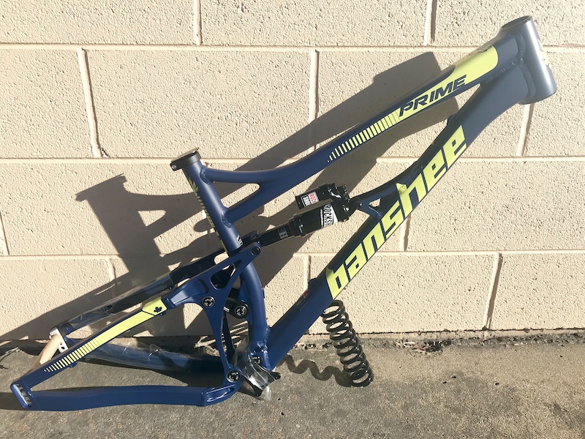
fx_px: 473
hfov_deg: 63.4
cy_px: 220
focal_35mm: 28
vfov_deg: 49.7
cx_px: 292
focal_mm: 3.99
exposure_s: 1/1570
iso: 20
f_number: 1.8
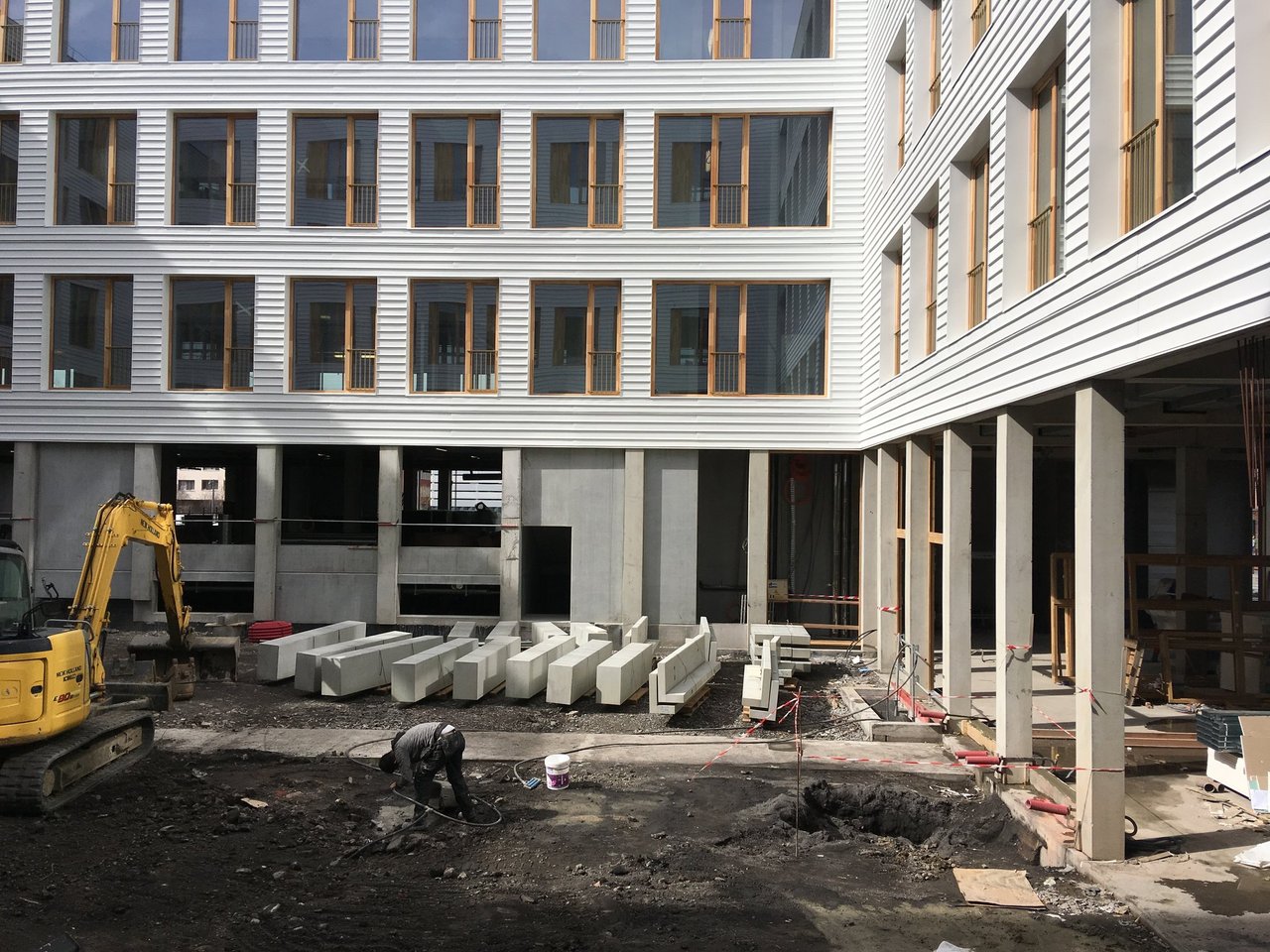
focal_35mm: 29
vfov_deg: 48.2
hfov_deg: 61.7
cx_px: 635
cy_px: 476
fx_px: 1064
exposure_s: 1/1832
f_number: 2.2
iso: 25
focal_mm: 4.15
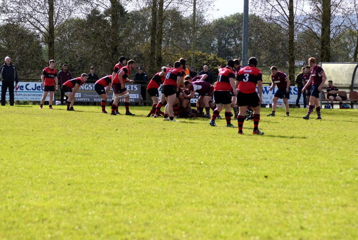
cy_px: 120
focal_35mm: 195
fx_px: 1941
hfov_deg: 10.5
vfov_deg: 7.1
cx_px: 179
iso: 400
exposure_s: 1/1600
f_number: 5.6
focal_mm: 130
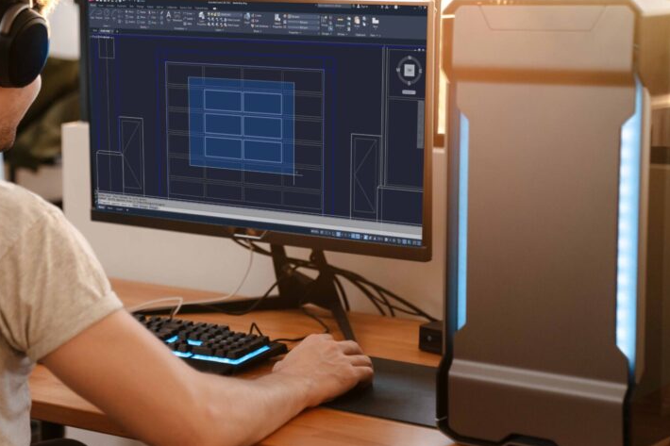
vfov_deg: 13.5
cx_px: 198
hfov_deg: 20.1
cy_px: 199
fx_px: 1879
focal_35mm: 101
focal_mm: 70
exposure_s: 1/160
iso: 1000
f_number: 2.8
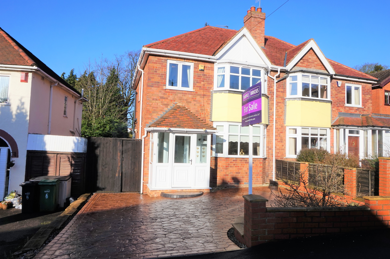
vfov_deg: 53.1
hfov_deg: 73.8
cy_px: 130
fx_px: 260
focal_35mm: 24
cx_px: 195
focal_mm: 16
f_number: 14
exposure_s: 1/125
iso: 100
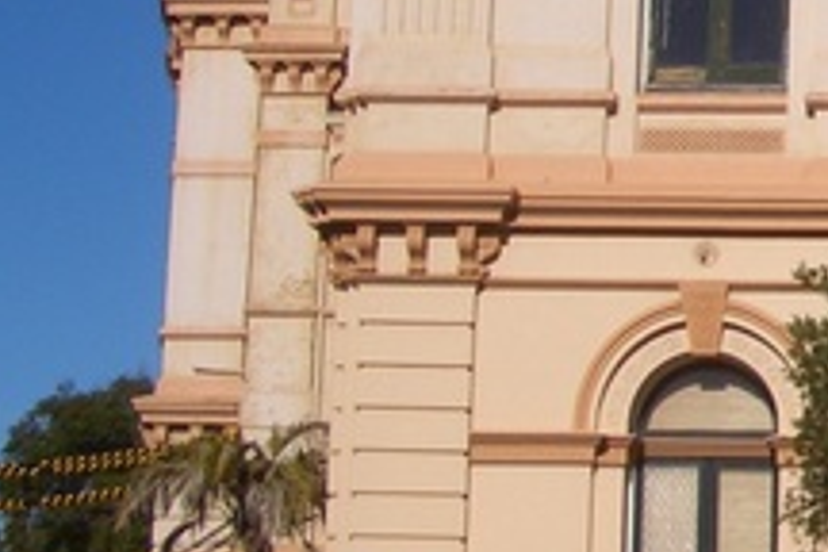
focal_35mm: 135
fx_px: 3105
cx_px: 1464
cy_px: 42
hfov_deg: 13.7
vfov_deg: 10.1
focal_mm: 5.8
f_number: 4.3
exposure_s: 1/1000
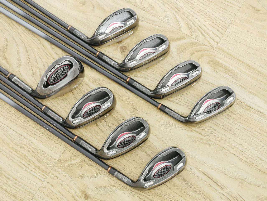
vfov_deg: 29.1
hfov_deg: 38.2
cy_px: 100
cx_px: 134
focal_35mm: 50
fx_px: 386
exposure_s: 1/30
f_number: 4.5
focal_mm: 25
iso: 1600
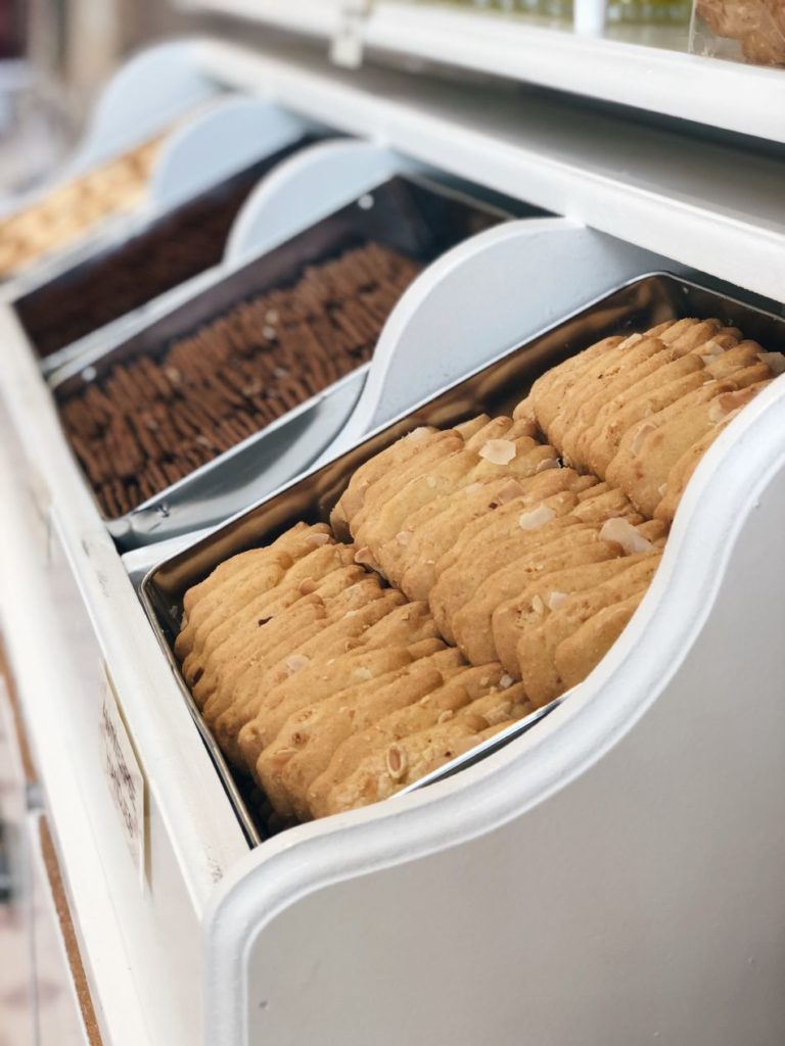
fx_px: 1723
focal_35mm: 57
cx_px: 392
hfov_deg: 25.7
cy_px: 523
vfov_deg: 33.8
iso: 160
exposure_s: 1/98
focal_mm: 6.6
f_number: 2.8
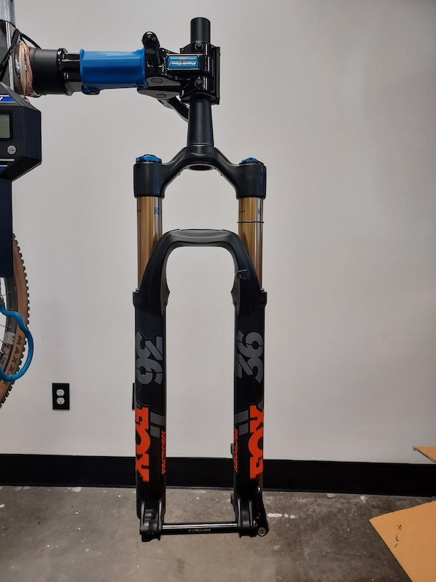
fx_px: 403
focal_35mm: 24
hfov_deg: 56.8
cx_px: 218
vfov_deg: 71.6
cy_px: 291
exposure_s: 1/60
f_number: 1.8
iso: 160
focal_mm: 4.6
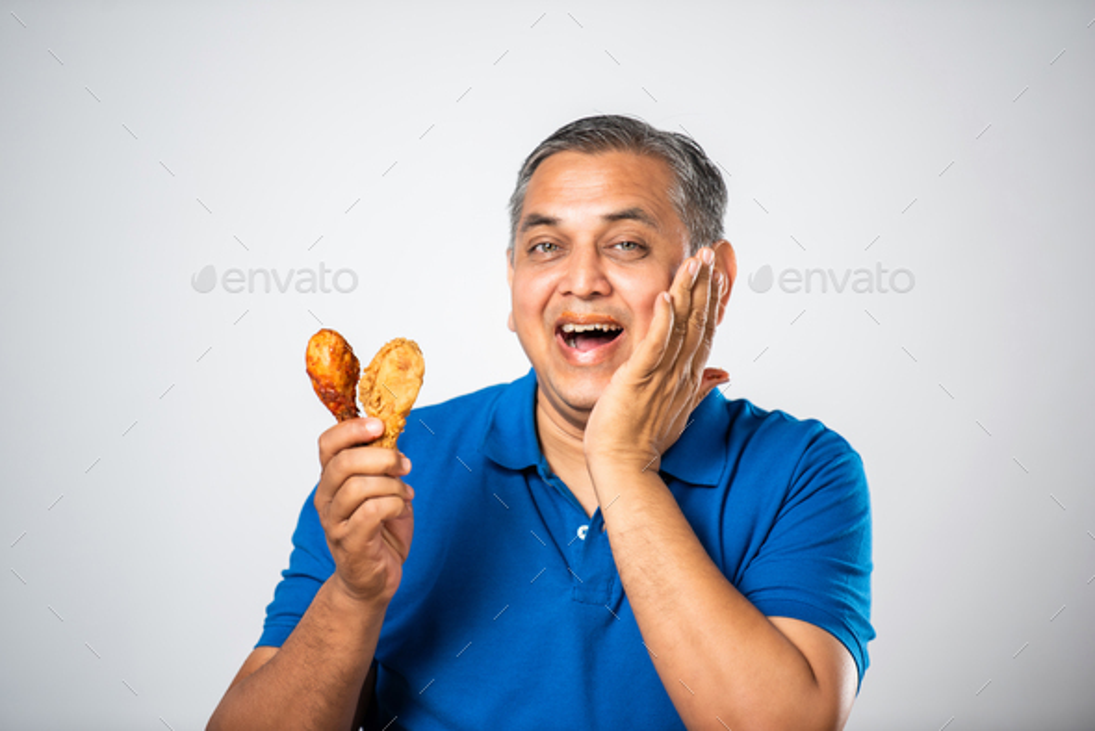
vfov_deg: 6.9
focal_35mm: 200
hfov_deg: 10.3
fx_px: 6086
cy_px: 366
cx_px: 548
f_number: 2.8
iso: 160
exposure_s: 1/125
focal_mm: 200
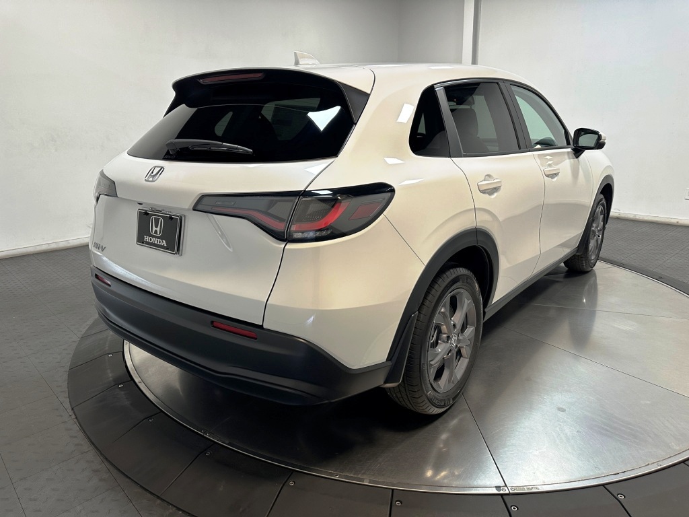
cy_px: 258
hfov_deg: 71.6
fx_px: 478
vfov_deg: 56.8
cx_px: 344
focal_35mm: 24
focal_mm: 6.86
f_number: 1.78
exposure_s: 1/60
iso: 200
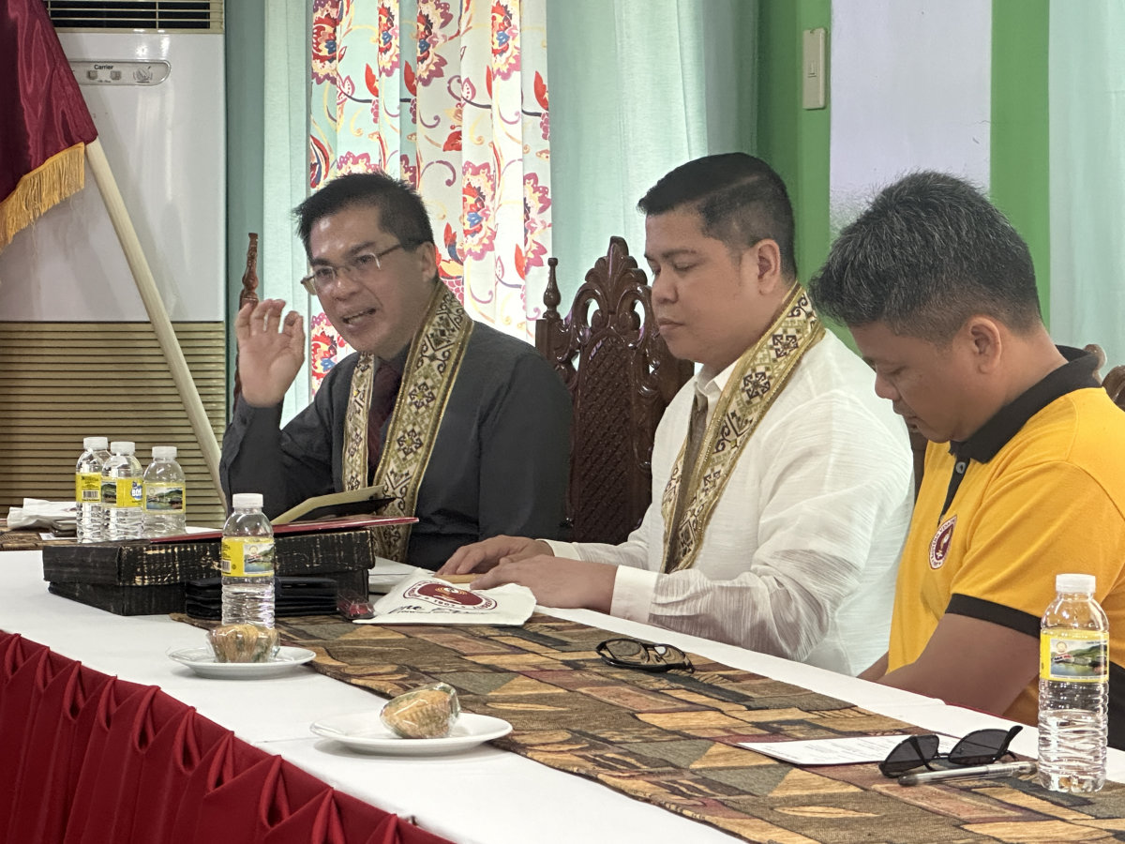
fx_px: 1560
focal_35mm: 48
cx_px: 562
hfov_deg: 39.7
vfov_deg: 30.3
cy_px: 422
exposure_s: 1/53
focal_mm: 6.86
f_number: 1.78
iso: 80
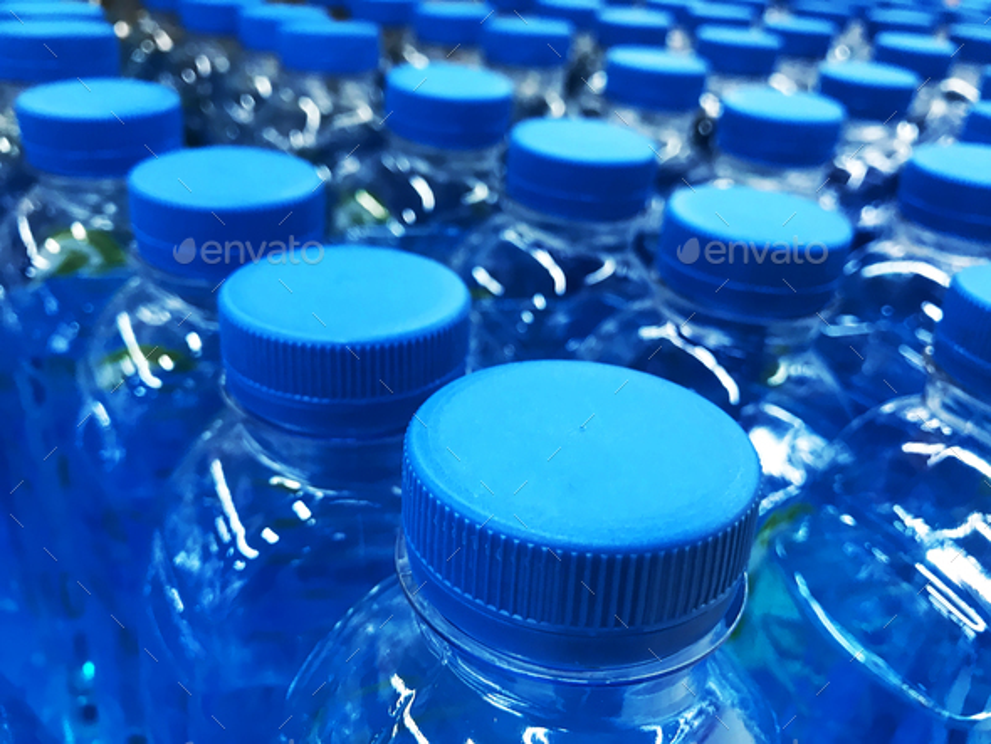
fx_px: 802
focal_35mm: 28
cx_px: 496
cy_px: 372
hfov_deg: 63.4
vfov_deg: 49.8
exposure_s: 1/33
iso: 25
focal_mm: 3.99
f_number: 1.8
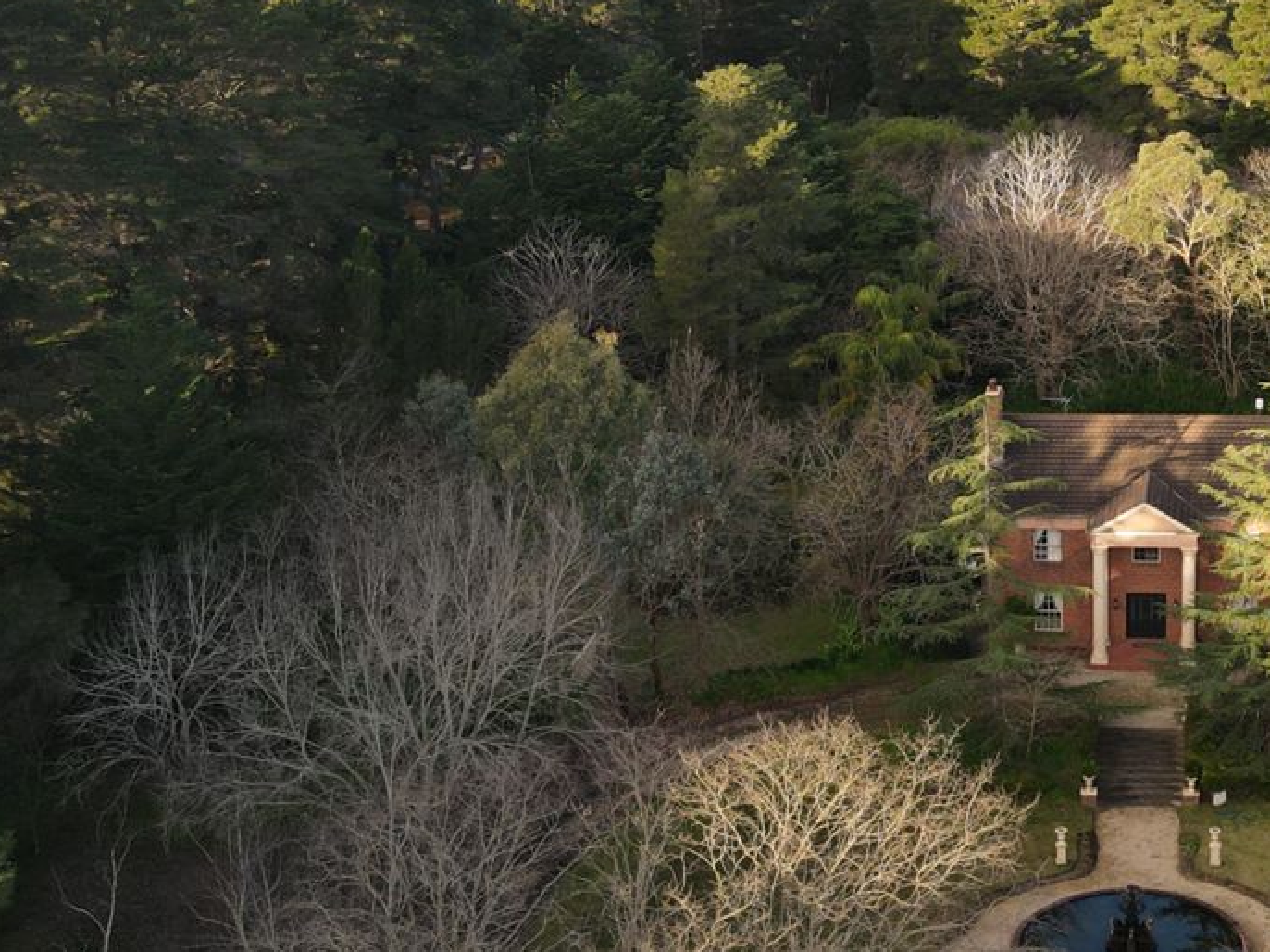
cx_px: 1048
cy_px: 539
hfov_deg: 37.3
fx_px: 1797
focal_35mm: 49
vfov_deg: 29.6
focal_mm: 4.5
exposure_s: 1/160
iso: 100
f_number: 2.8
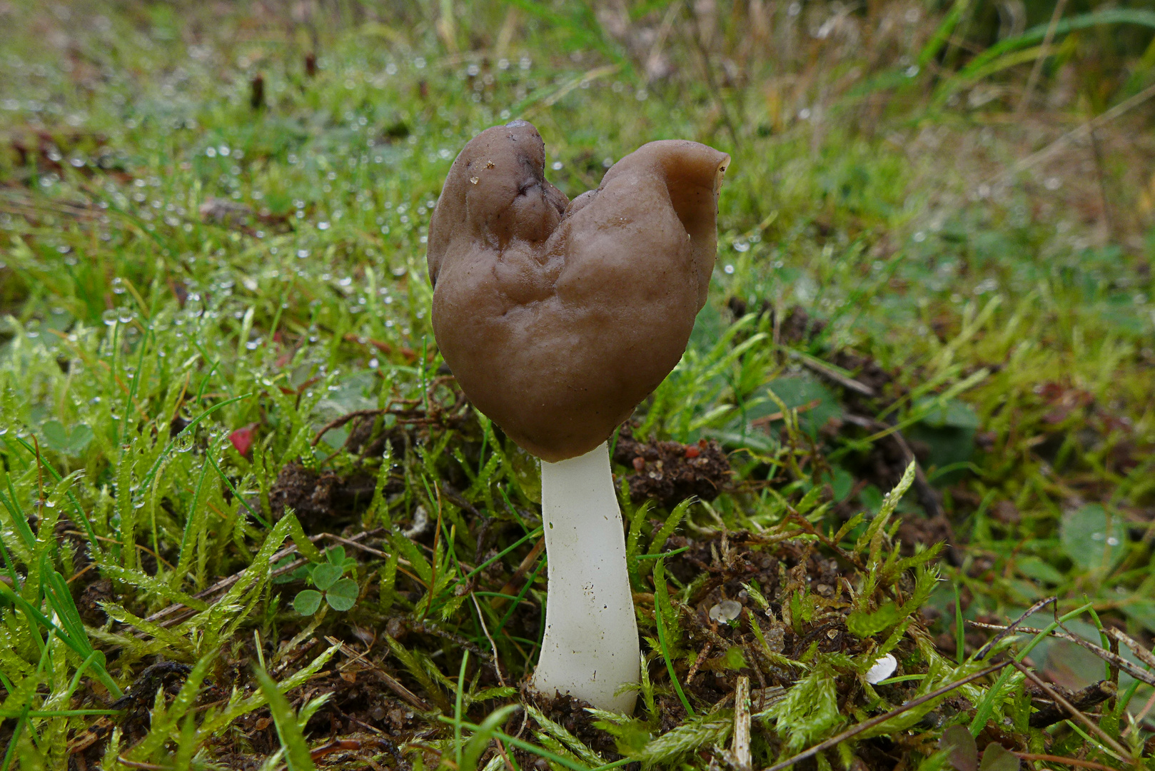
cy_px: 386
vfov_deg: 53.2
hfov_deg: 73.7
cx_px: 578
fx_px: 770
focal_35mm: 24
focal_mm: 4.7
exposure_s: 1/60
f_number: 5.6
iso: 160
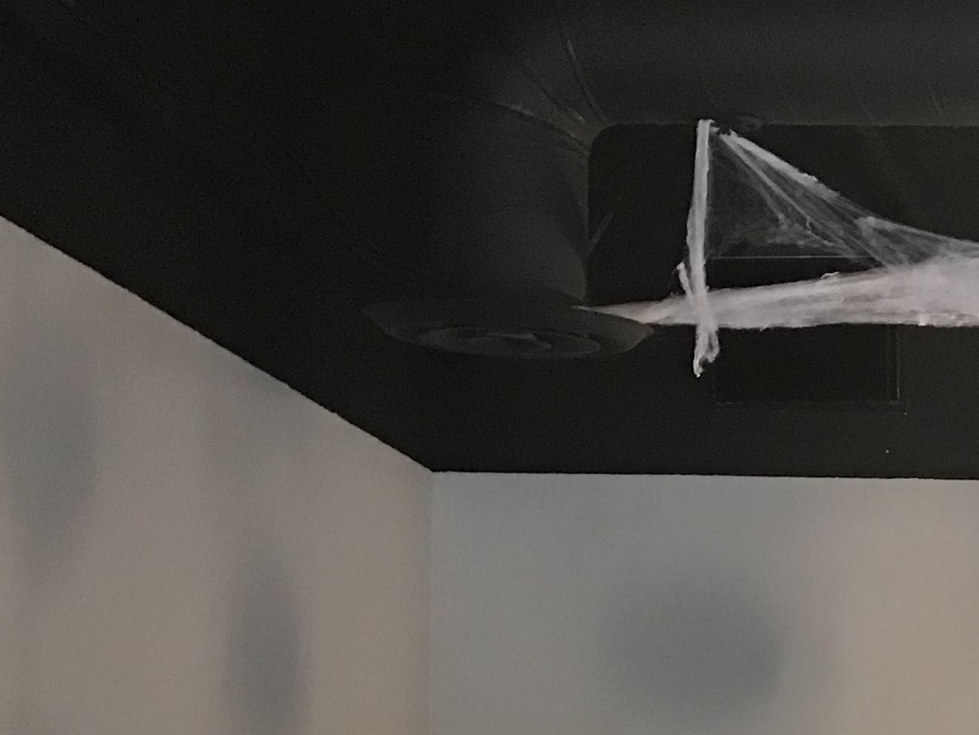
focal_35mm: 90
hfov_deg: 19.6
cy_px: 1095
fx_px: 2546
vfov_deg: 15.2
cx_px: 1368
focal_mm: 3.99
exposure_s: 1/9
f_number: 1.8
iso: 100
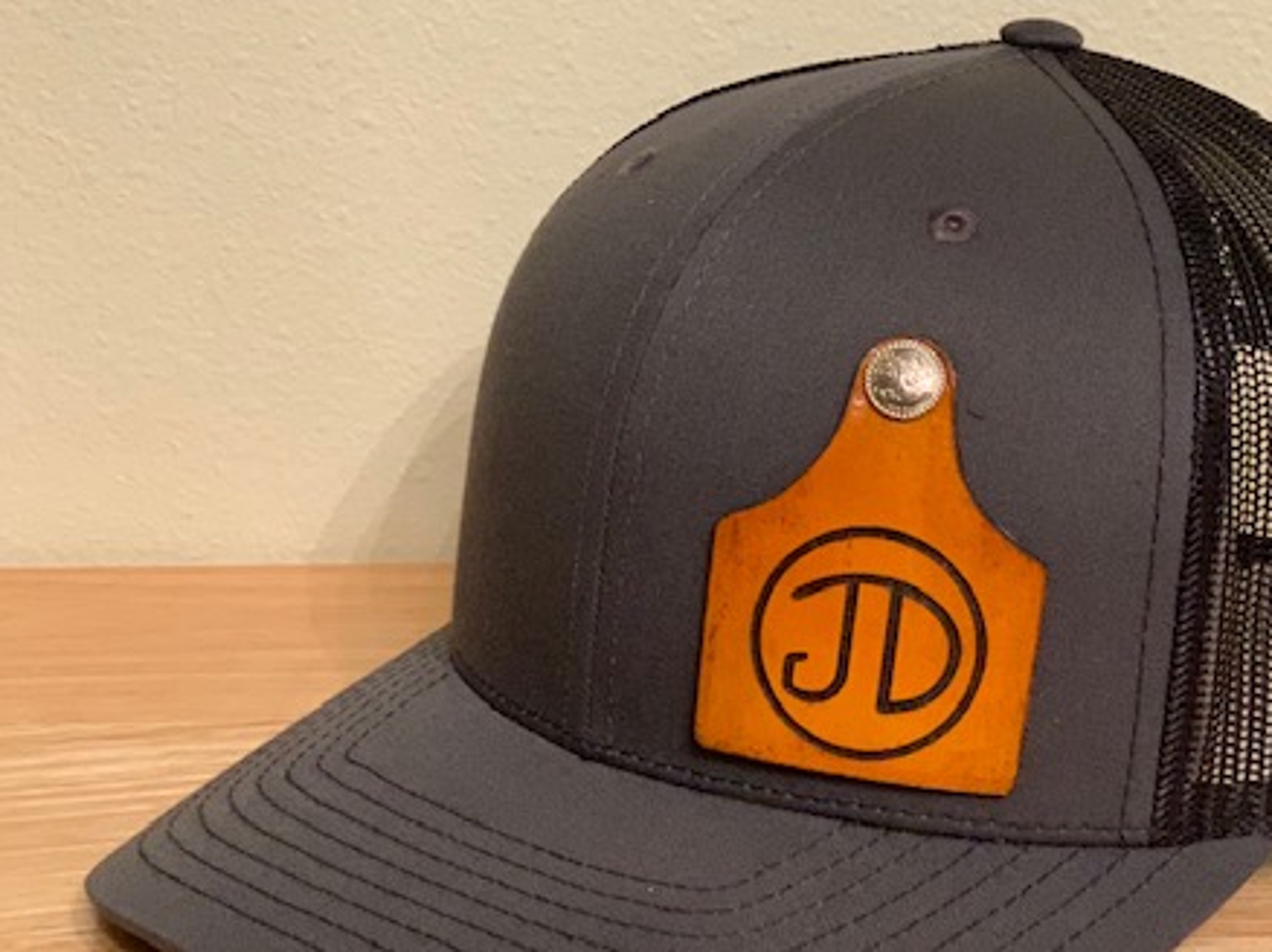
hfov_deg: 25.4
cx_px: 924
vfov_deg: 19.3
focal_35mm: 76
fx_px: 2791
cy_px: 583
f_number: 2.4
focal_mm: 6
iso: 500
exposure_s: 1/40
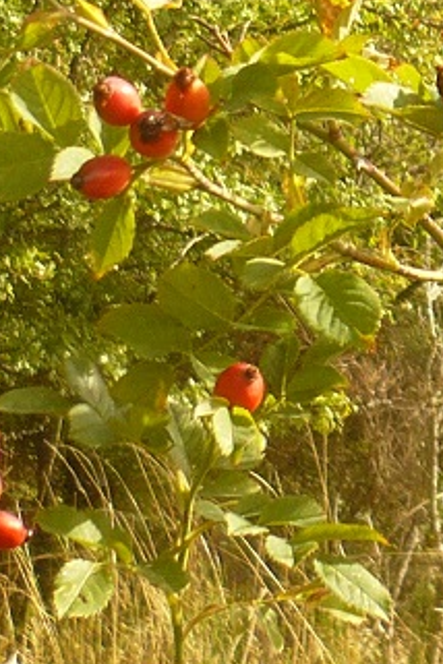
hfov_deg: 9.9
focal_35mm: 136
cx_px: 586
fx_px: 2510
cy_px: -8
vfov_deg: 14.8
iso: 100
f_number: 2.8
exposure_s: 1/320
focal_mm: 5.8
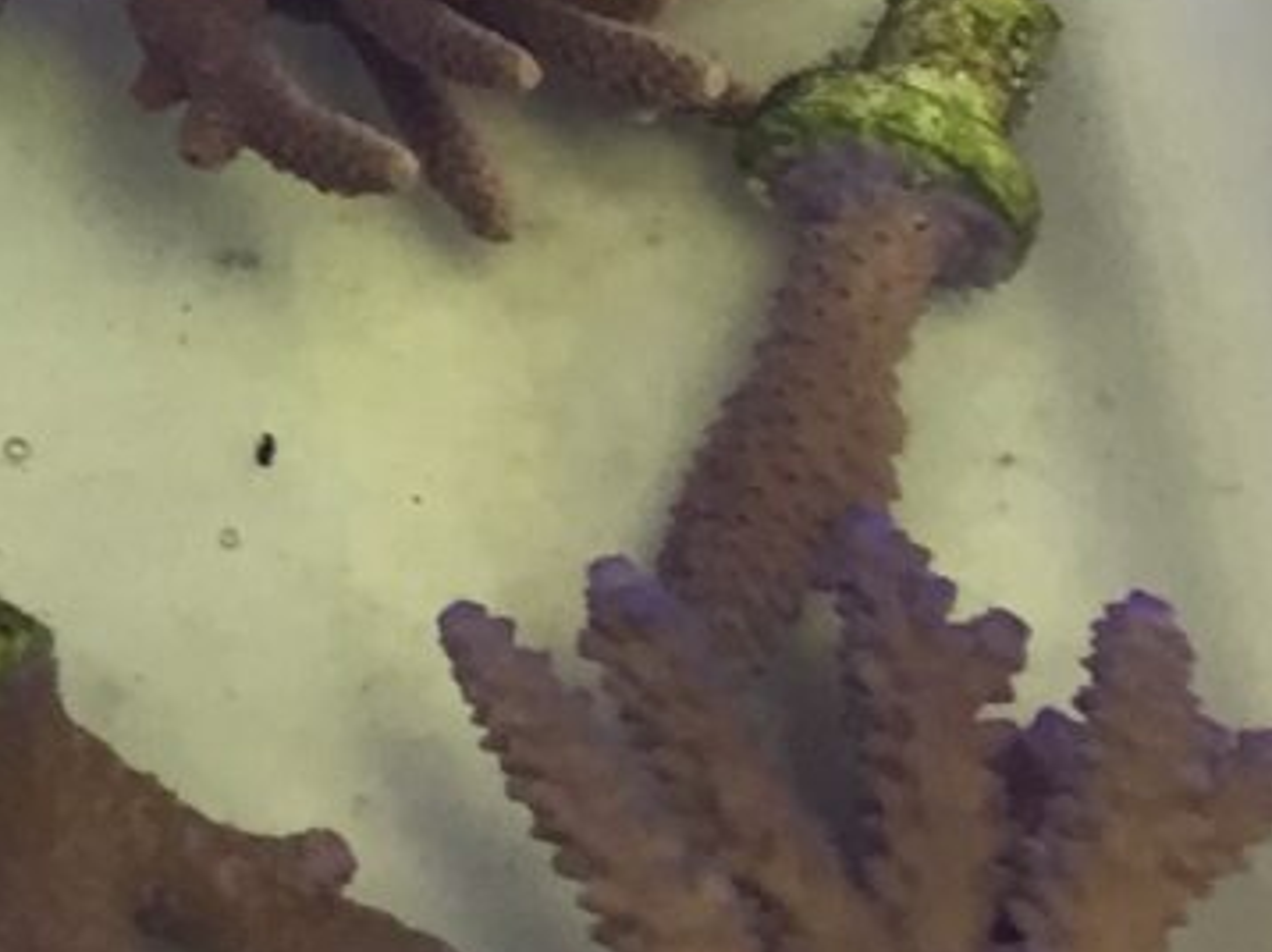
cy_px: -508
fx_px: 6096
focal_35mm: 166
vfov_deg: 8.7
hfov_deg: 11.0
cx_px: -1087
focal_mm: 4.15
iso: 40
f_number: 2.2
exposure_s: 1/30
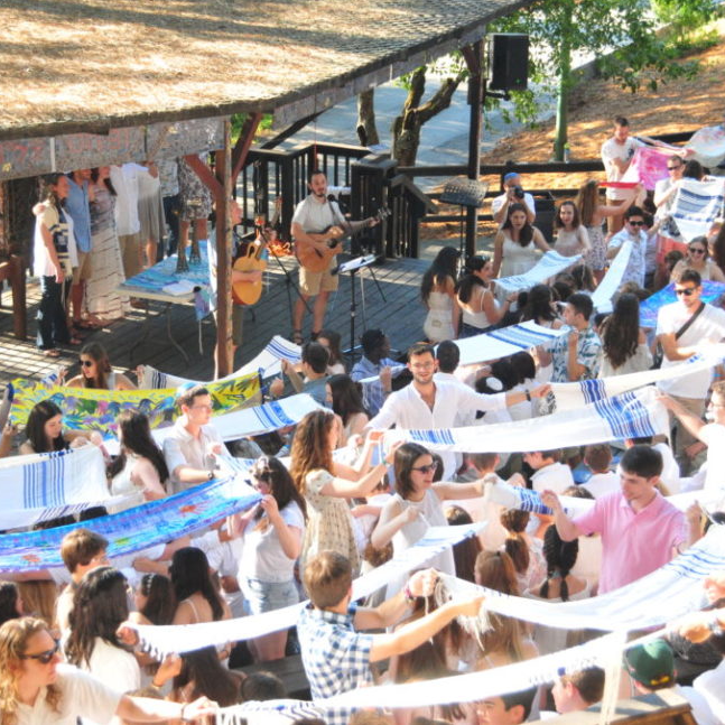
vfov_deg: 21.4
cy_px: 361
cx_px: 308
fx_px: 1919
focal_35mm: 81
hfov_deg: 21.4
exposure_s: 1/250
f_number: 5
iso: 1250
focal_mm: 42
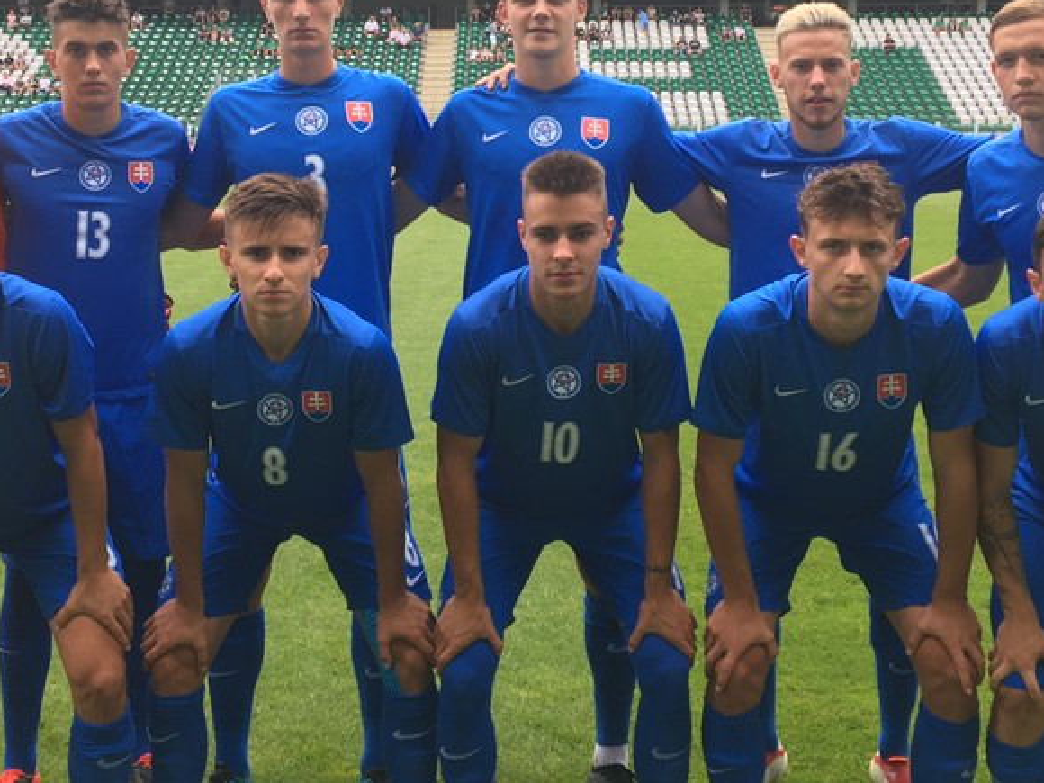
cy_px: 198
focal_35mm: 60
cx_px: 472
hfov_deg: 32.2
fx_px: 1810
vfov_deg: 24.2
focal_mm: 4.15
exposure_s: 1/161
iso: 25
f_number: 2.2
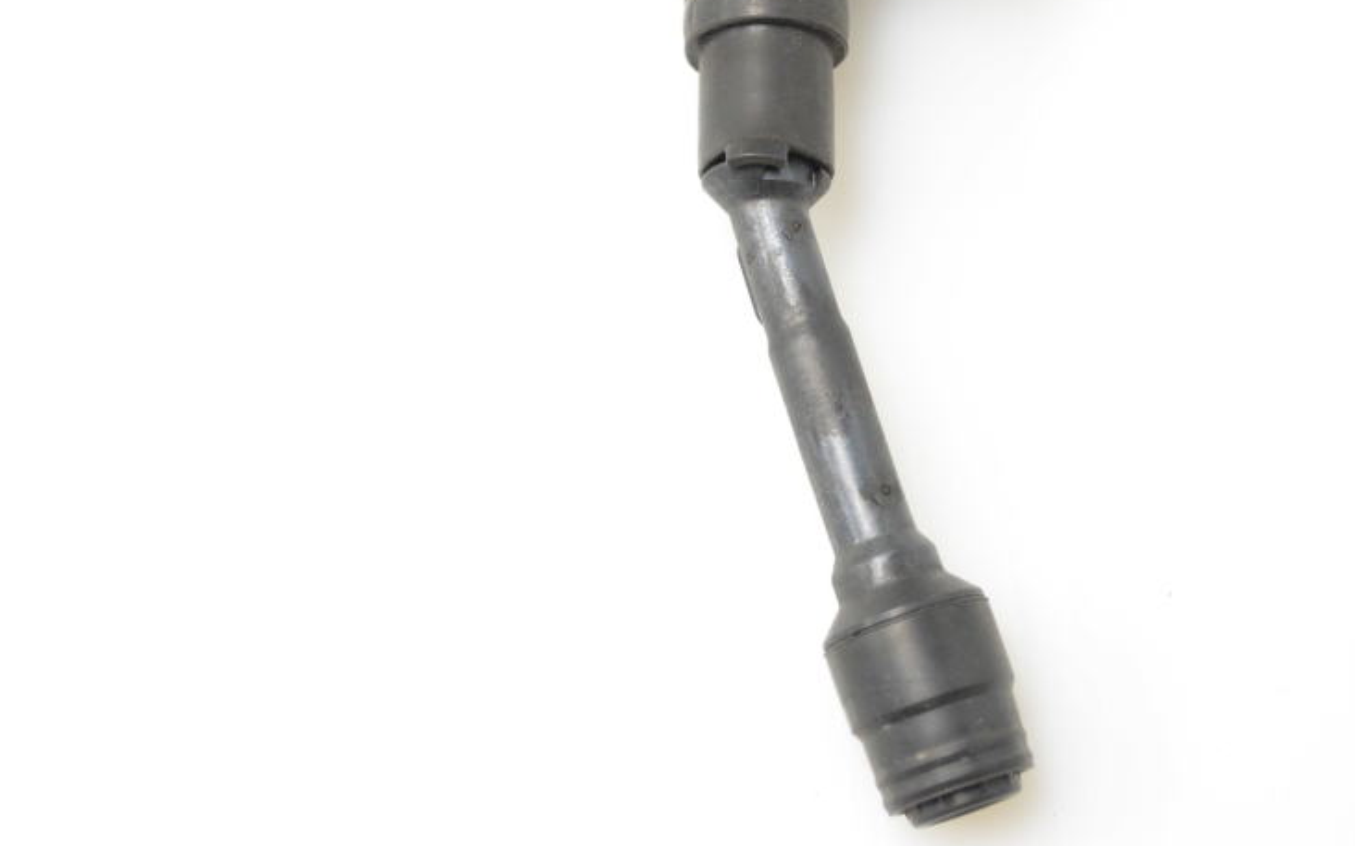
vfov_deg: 16.9
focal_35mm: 77
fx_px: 2843
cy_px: 233
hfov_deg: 26.8
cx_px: 787
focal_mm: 36
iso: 2000
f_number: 5.6
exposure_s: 1/125
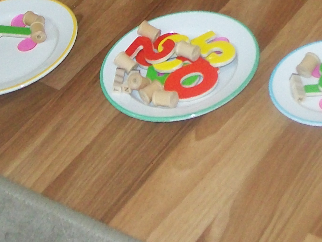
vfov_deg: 15.9
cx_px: 249
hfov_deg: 21.1
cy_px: 37
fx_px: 856
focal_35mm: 92
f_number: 2.7
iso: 160
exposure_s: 1/60
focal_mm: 6
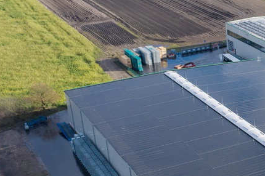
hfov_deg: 20.5
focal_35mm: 89
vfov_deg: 15.2
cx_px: 363
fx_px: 655
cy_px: 159
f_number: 5
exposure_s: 1/500
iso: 100
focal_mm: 10.26
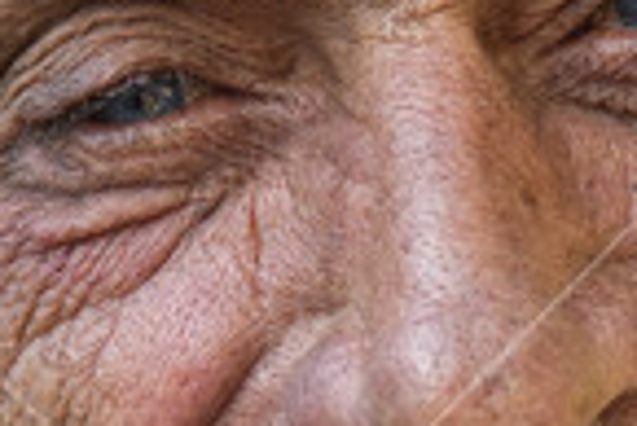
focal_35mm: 739
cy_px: 626
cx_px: 239
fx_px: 13089
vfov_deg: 1.9
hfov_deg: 2.8
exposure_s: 1/500
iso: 400
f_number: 3.2
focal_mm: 105
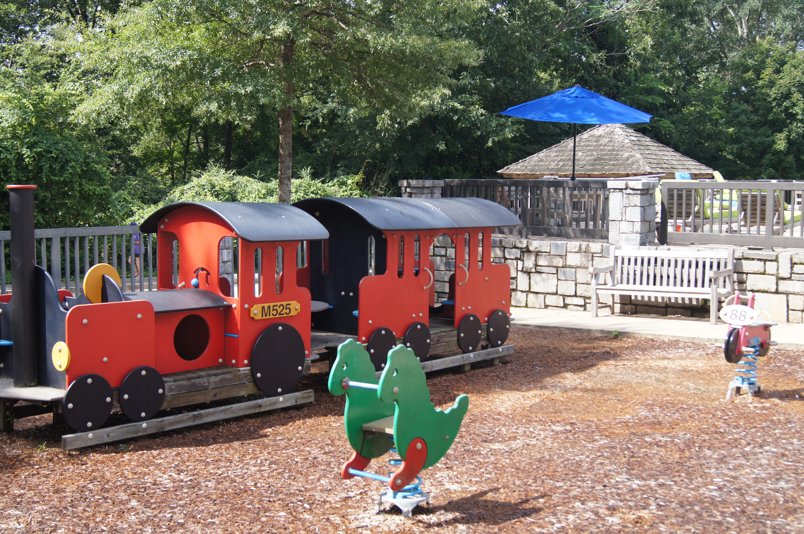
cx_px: 402
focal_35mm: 45
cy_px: 267
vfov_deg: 29.8
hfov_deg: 43.6
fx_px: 1004
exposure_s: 1/200
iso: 100
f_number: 5
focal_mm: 30
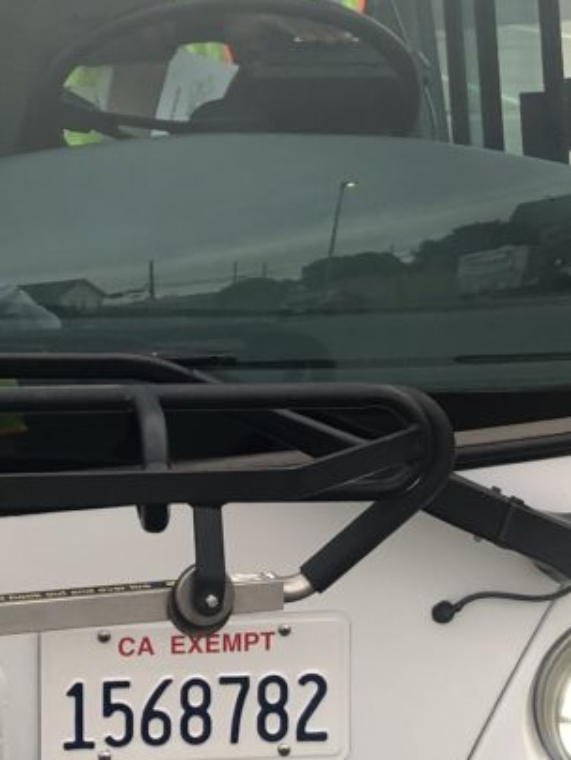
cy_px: -53
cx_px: 2
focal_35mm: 83
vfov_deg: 22.4
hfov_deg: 17.4
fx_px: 1825
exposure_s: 1/30
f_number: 1.8
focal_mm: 3.99
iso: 25
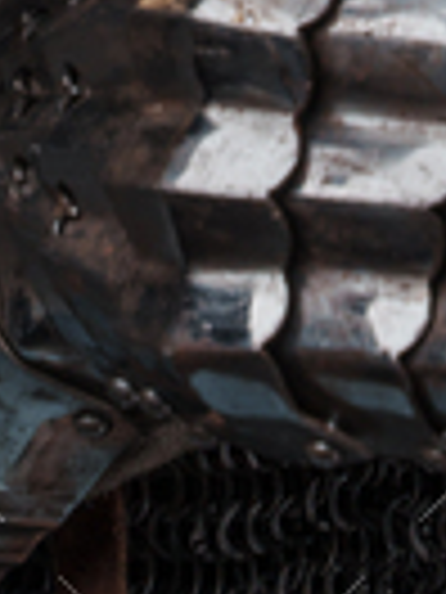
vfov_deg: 4.9
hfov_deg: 3.9
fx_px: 6511
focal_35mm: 379
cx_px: 189
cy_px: -1330
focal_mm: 59
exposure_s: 1/200
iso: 200
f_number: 7.1
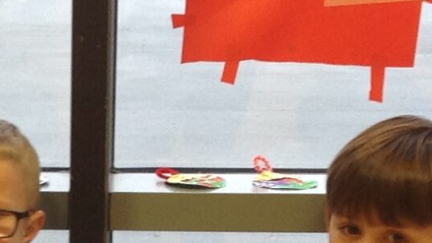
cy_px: 447
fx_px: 2097
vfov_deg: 6.5
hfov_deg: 11.6
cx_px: -28
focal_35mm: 183
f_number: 2.4
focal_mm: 4.28
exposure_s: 1/20
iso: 50
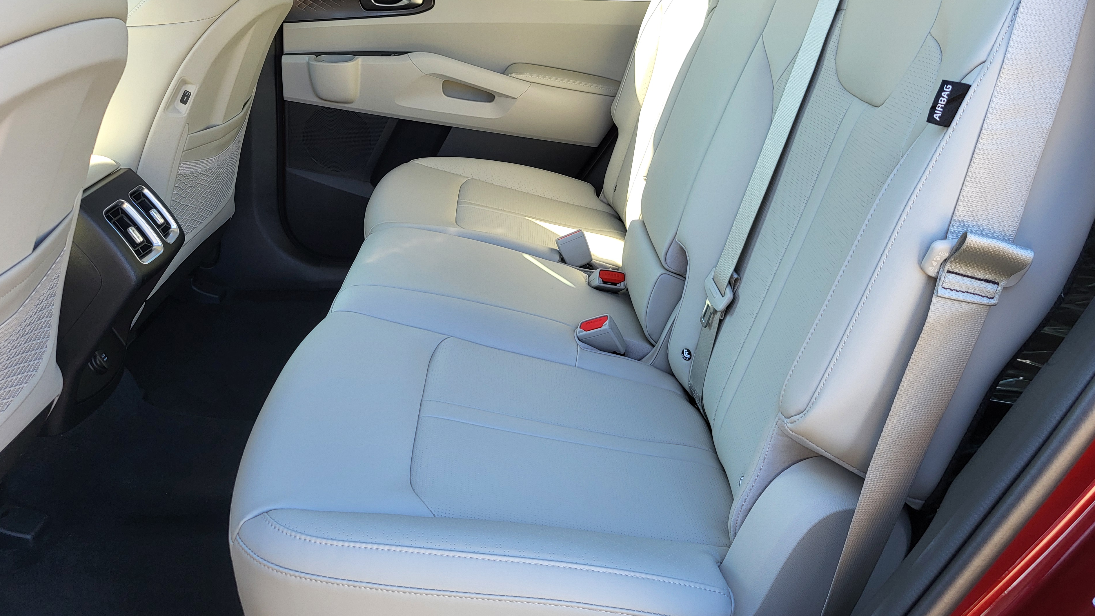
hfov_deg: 64.3
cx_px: 541
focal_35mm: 30
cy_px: 211
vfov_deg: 38.5
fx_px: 871
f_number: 1.8
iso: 50
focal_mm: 5.4
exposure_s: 1/120
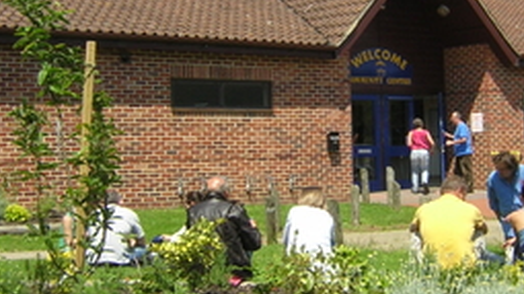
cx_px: 405
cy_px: 98
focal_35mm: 77
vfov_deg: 15.6
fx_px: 1069
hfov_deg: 27.1
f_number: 5.2
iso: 100
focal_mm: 4.7
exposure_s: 1/270
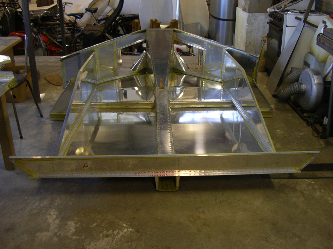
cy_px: 124
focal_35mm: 38
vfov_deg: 37.7
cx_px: 166
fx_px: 366
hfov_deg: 49.0
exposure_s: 1/20
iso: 100
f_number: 2.9
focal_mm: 5.8
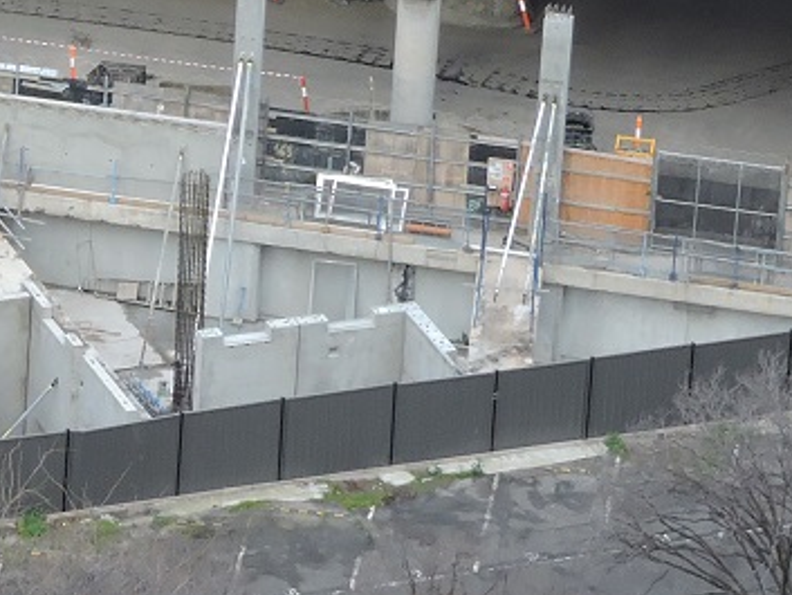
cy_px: 54
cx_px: -615
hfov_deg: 4.0
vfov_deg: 3.0
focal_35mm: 489
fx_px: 11192
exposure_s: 1/60
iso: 180
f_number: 5
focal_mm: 24.2
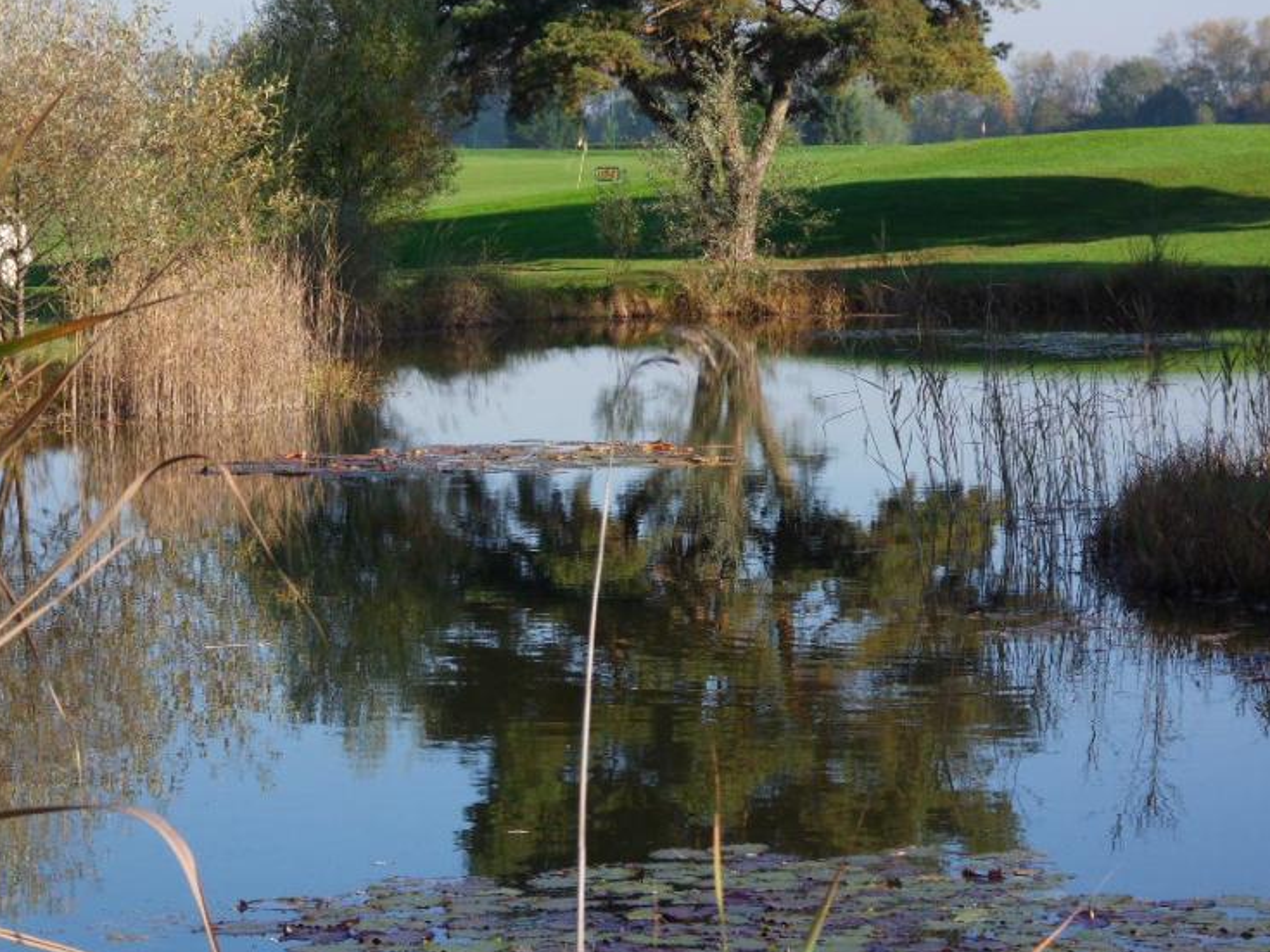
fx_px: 5062
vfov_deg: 10.7
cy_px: 388
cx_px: 641
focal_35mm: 138
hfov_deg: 14.3
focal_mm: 19.3
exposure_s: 1/250
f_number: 5.6
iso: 80
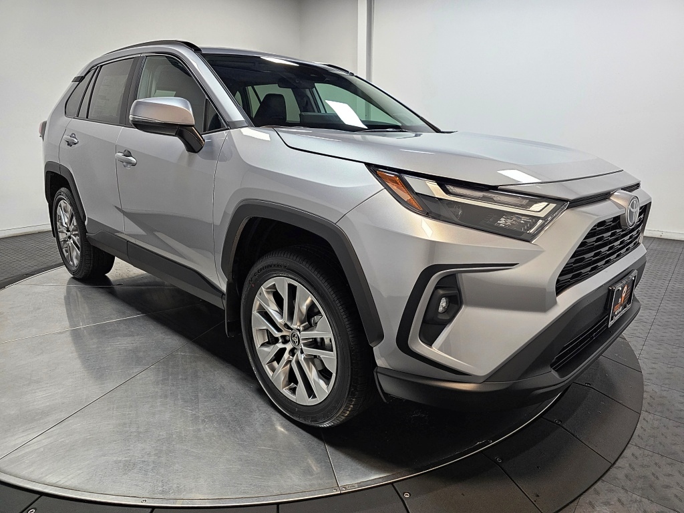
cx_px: 342
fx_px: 454
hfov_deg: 73.9
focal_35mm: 23
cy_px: 256
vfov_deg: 58.9
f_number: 1.7
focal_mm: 6.3
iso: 640
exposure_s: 1/120
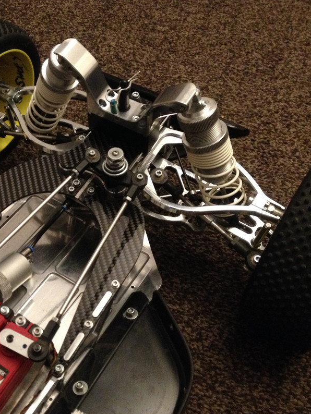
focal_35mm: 47
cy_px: 206
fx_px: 563
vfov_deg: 40.4
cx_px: 72
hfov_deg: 30.3
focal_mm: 4.28
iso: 400
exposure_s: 1/15
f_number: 2.4
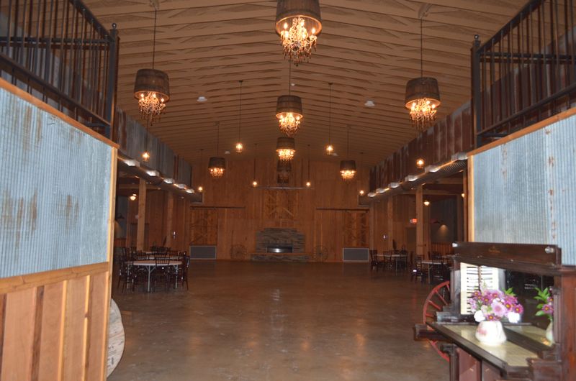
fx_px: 431
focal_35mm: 27
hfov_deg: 67.5
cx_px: 288
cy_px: 190
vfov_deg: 47.7
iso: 800
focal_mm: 18
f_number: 3.5
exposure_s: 1/60
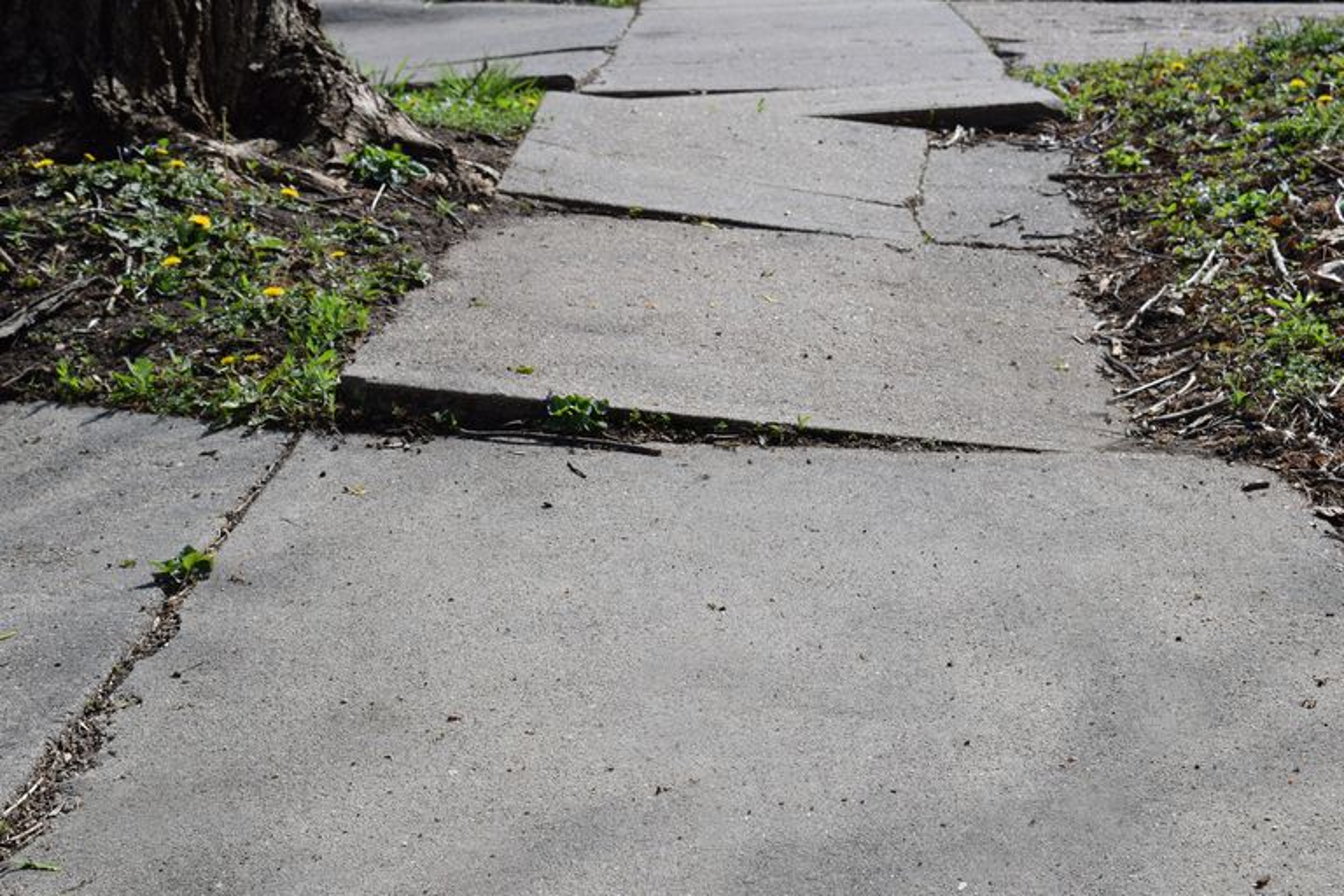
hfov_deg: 31.9
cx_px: 672
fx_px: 2352
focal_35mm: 63
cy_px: 448
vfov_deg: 21.6
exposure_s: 1/320
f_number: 9
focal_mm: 42
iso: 200
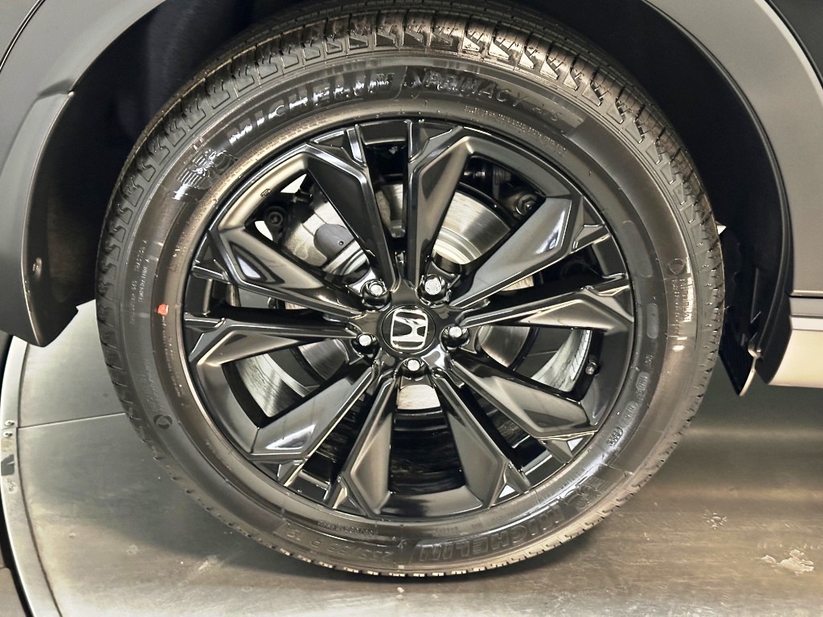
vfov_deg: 30.3
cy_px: 308
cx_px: 412
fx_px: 1141
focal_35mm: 48
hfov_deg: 39.7
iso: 640
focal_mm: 6.86
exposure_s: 1/24
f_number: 1.78
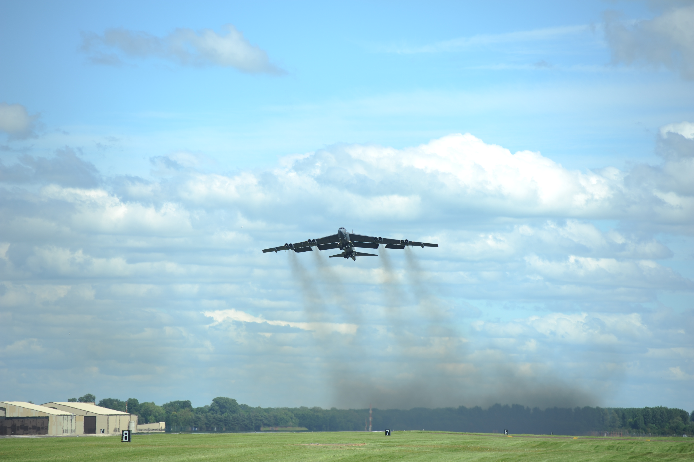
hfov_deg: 10.3
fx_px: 3853
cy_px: 231
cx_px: 347
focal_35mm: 200
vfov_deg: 6.9
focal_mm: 200
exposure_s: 1/800
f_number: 4.5
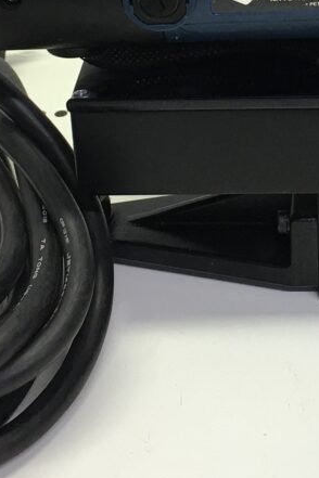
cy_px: 24
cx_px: 324
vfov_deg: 19.0
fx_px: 1396
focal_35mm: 105
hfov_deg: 12.9
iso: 25
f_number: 2.2
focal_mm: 4.15
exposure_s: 1/40
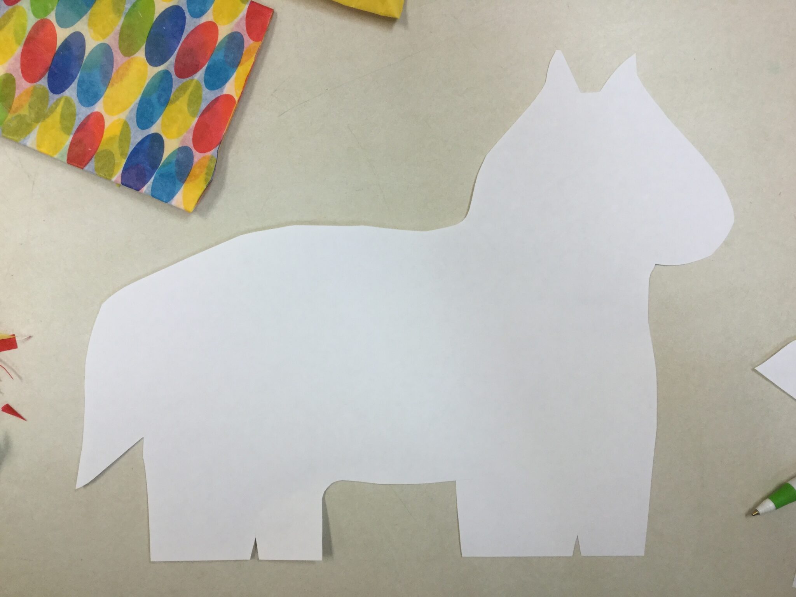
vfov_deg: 45.4
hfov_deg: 58.4
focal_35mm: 31
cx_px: 398
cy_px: 298
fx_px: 713
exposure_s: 1/40
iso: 25
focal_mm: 3.3
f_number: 2.4
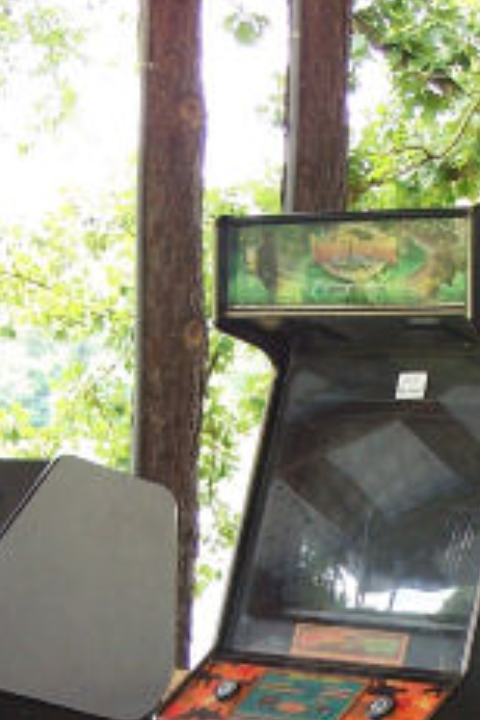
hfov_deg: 10.3
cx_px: 390
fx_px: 2660
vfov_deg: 15.1
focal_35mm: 133
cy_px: 748
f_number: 2.8
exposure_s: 1/60
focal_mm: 7.8
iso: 125
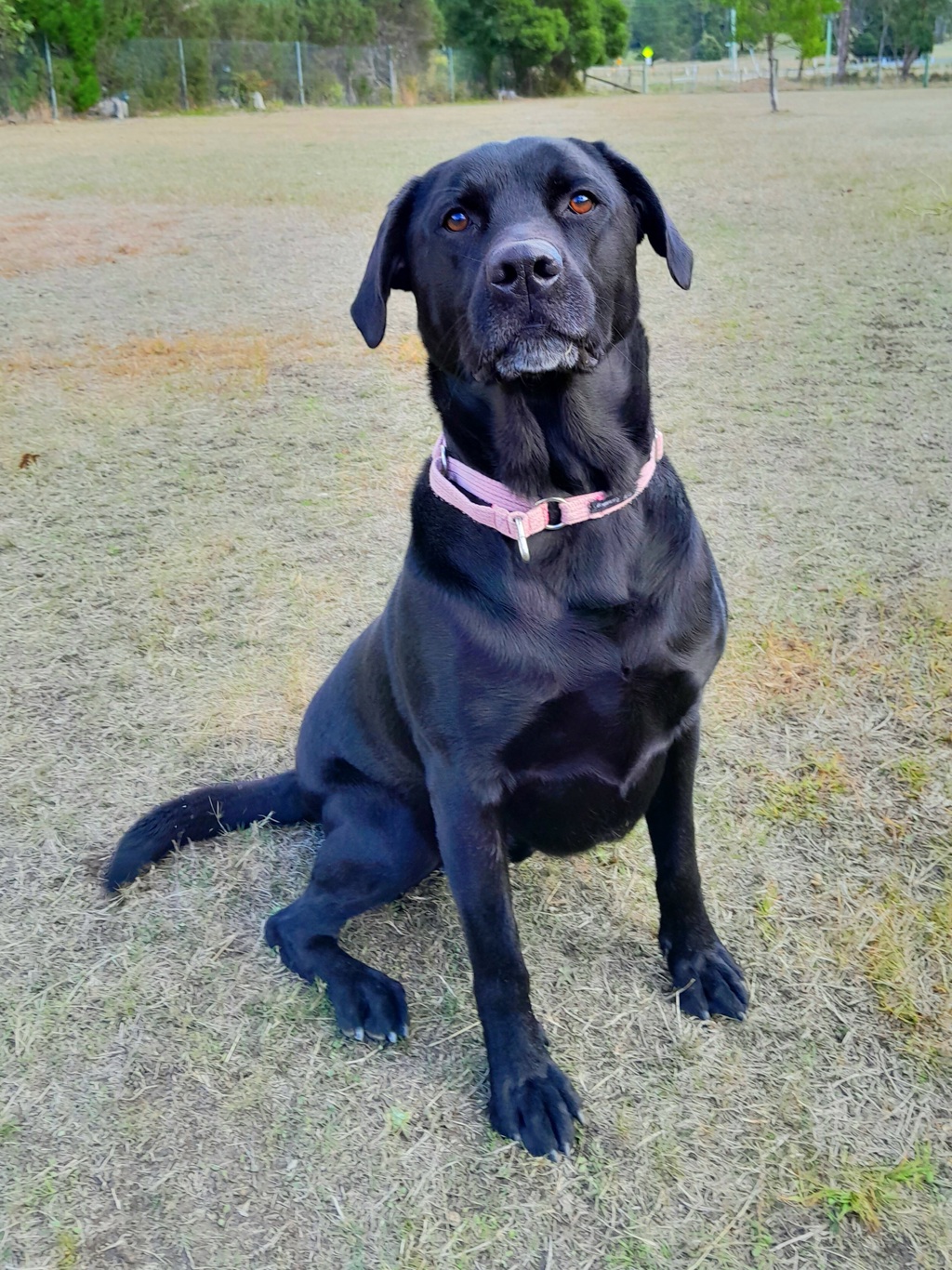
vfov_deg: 67.3
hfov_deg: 53.0
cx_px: 476
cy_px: 635
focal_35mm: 26
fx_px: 954
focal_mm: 3.98
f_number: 1.8
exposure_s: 1/100
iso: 40
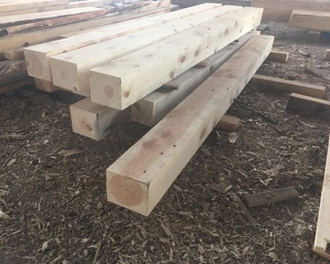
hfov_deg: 57.1
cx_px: 152
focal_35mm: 31
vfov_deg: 47.1
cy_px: 134
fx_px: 303
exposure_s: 1/30
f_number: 2.2
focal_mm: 4.15
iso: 40
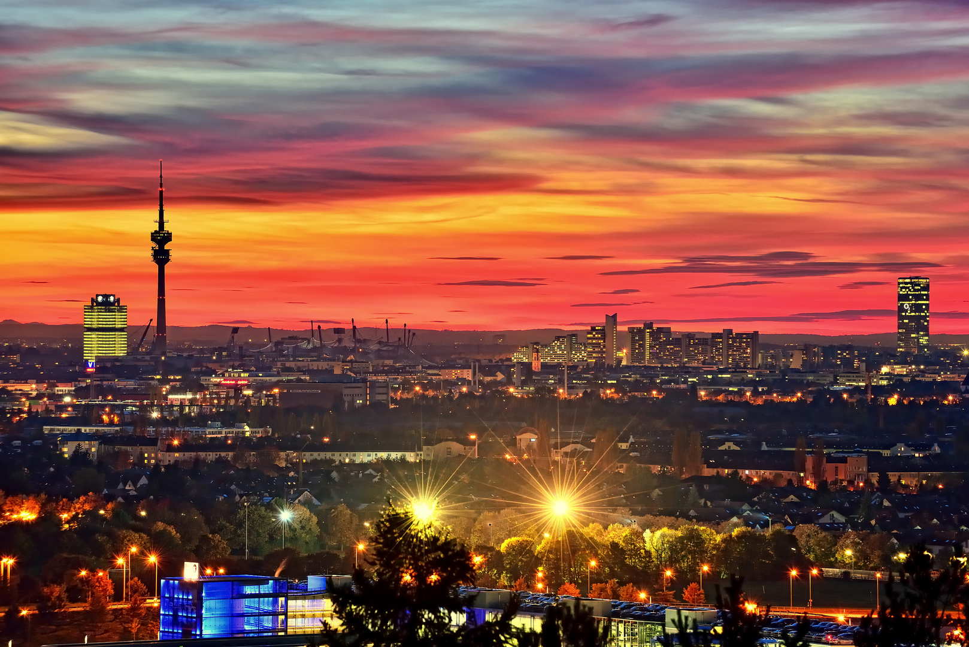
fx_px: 5385
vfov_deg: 6.9
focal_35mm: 200
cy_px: 324
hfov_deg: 10.3
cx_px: 484
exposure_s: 2
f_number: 8
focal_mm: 200
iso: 200
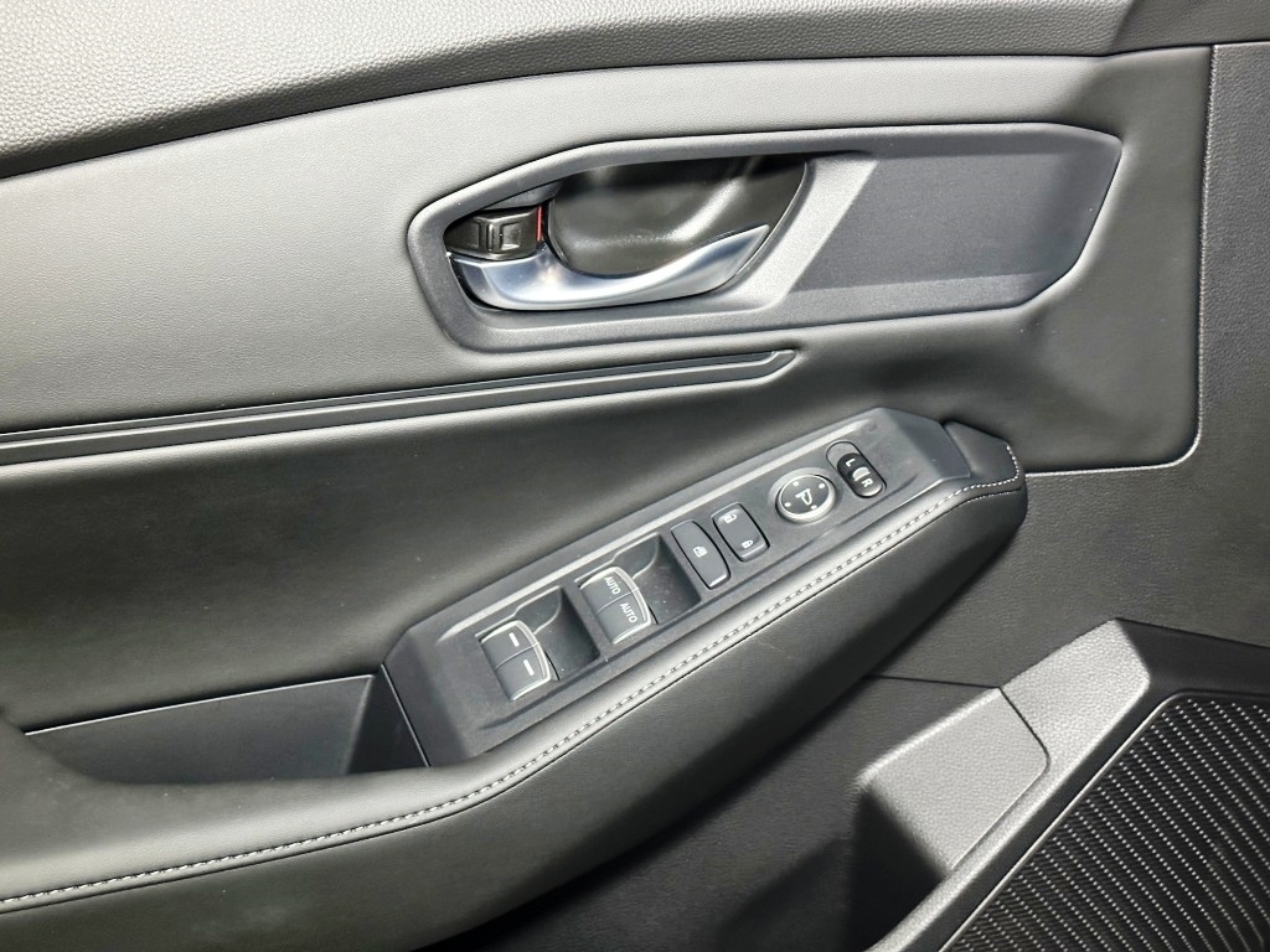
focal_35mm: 48
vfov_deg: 30.3
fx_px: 1761
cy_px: 476
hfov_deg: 39.7
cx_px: 635
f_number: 1.78
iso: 500
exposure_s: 1/30
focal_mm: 6.86
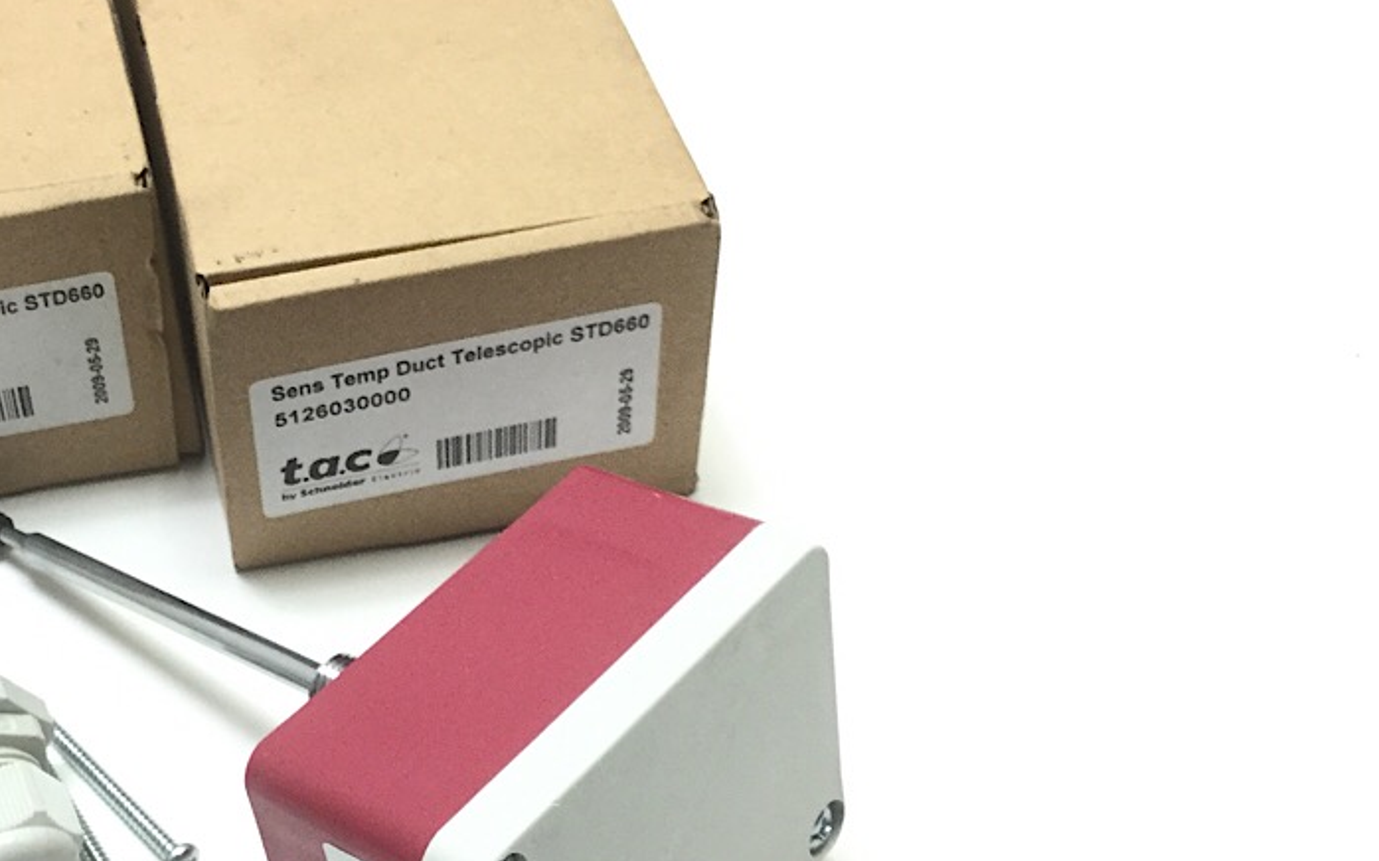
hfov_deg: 35.4
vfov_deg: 23.1
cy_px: 498
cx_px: 337
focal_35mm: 56
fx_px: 2104
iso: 50
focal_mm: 3.3
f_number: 2.4
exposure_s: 1/33
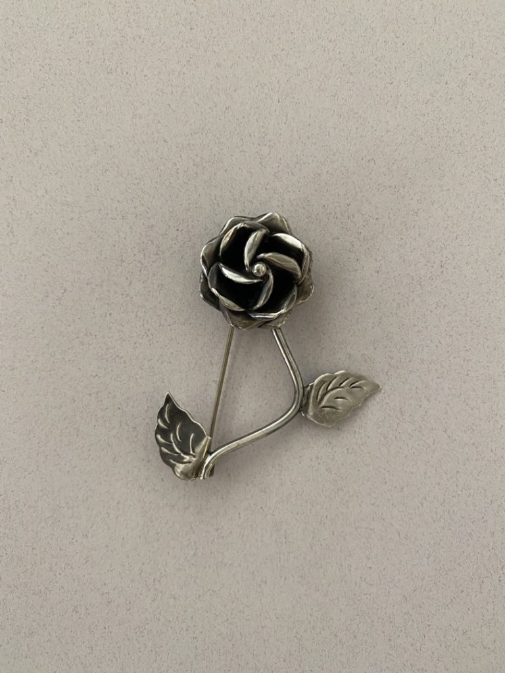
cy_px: 336
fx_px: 506
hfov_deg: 53.1
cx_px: 252
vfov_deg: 67.3
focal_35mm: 26
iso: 250
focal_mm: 4.25
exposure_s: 1/60
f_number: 1.8
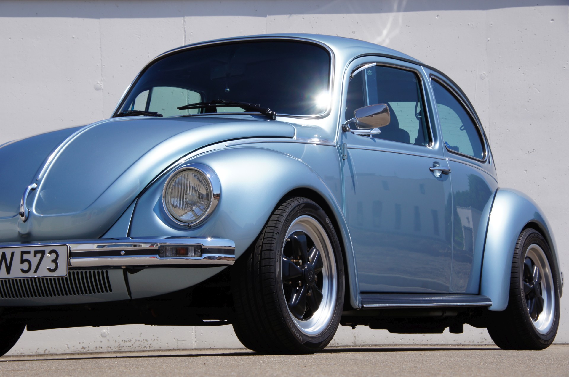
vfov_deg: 15.1
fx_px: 1420
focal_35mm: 90
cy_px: 188
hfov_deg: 22.7
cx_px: 284
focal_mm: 60
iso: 100
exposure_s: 1/160
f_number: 13
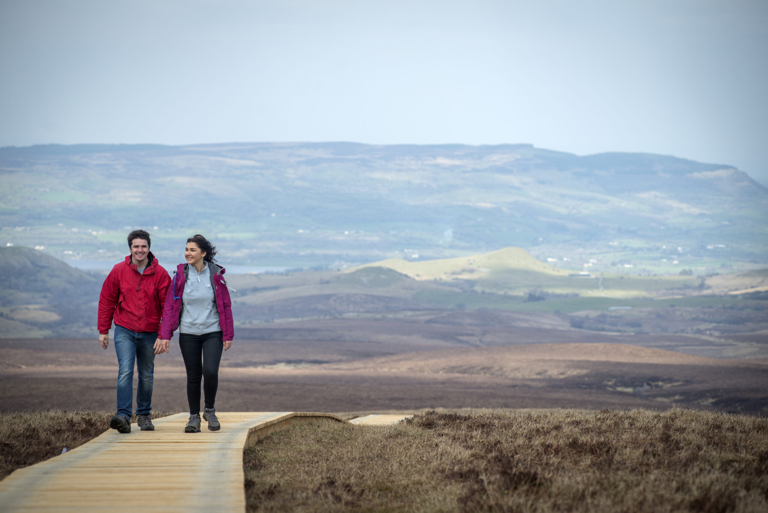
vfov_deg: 10.2
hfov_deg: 15.2
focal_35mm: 135
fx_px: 2881
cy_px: 256
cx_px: 384
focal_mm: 135
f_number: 5.6
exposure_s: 1/1250
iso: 400
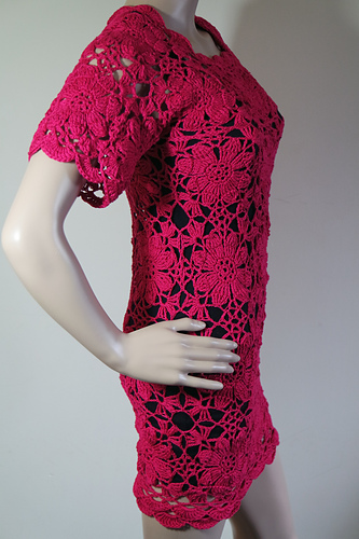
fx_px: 778
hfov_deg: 26.0
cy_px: 270
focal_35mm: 52
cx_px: 180
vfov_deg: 38.2
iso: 800
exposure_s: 1/60
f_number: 5
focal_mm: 34
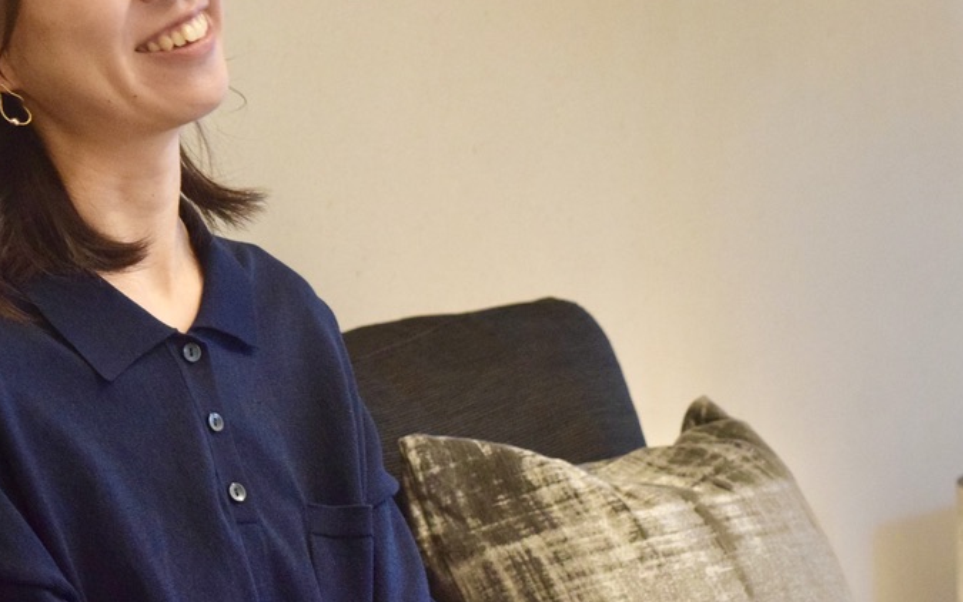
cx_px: 301
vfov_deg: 11.1
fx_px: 3097
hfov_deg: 17.6
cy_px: 114
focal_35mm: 118
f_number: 5.3
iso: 2800
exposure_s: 1/60
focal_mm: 48
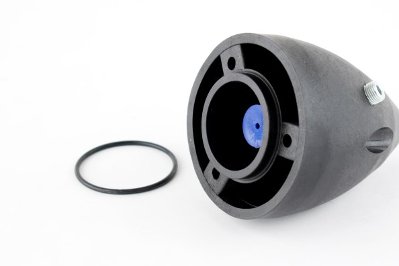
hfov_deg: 14.8
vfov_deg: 9.9
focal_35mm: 139
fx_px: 1539
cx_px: 255
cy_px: 123
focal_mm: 55
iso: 100
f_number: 5.6
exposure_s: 1/25
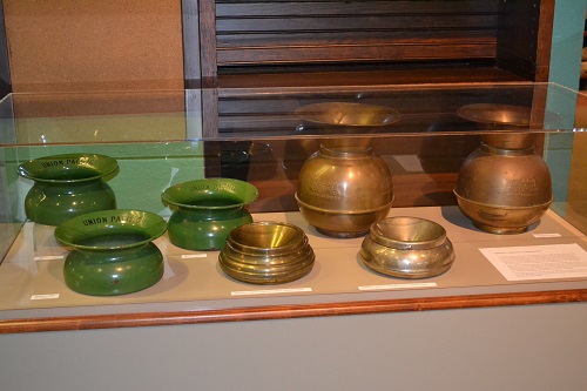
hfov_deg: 41.1
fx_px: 782
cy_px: 196
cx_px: 294
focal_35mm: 48
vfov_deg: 28.1
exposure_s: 1/60
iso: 3200
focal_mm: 32
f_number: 4.8
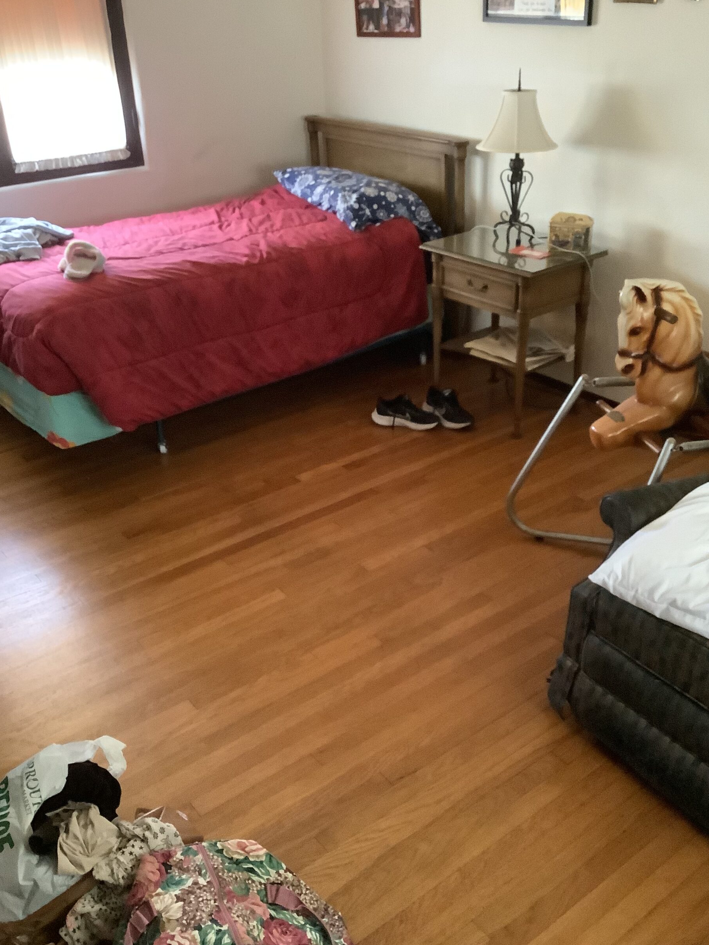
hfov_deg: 42.9
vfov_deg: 55.3
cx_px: 376
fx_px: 901
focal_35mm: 33
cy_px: 499
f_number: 2.4
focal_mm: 3.3
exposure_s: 1/24
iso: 640
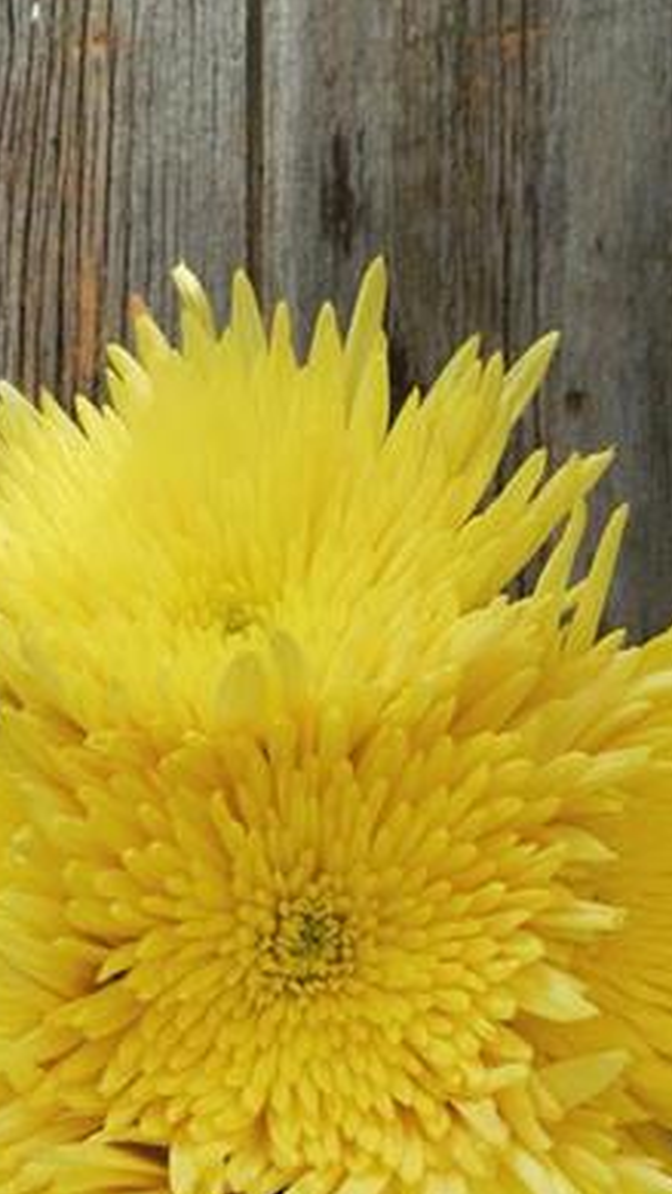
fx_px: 1361
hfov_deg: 27.7
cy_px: 962
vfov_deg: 44.9
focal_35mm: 43
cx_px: 285
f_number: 3.4
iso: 160
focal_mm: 4
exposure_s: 1/80
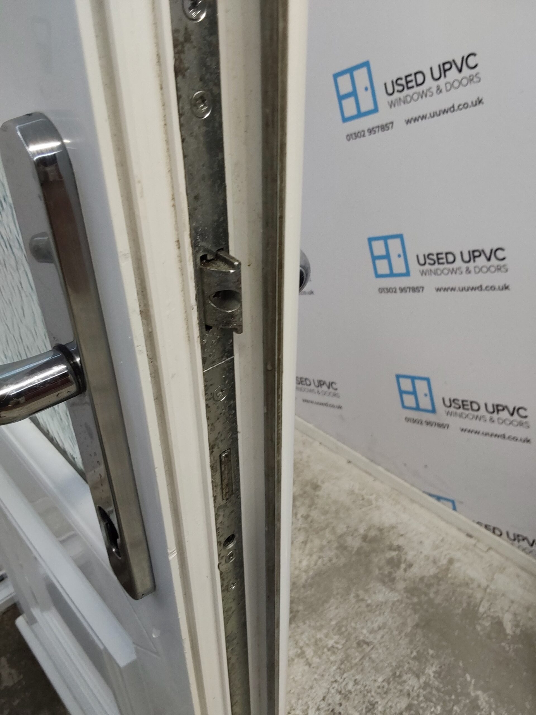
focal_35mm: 28
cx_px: 268
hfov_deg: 49.7
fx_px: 578
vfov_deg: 63.4
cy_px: 358
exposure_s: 1/50
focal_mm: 2.91
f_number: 1.9
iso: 64
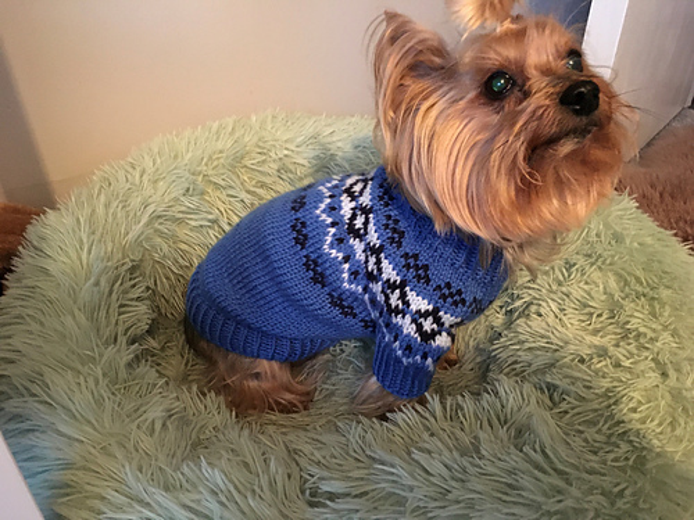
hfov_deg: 61.7
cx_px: 347
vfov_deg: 48.2
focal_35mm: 29
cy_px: 260
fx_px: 581
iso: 500
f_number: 2.2
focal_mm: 4.15
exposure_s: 1/17
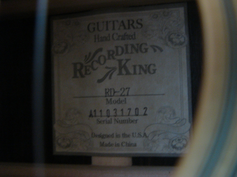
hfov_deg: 35.5
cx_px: 118
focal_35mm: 54
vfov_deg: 27.0
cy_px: 88
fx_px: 370
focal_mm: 8.9
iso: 200
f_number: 2.8
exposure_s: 1/4
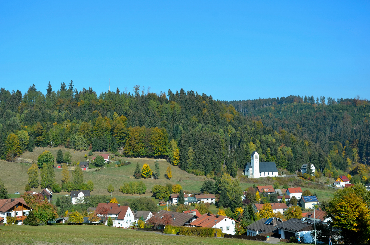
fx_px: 523
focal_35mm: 51
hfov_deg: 39.0
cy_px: 122
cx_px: 185
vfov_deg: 26.4
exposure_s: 1/250
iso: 100
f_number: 8
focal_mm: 34
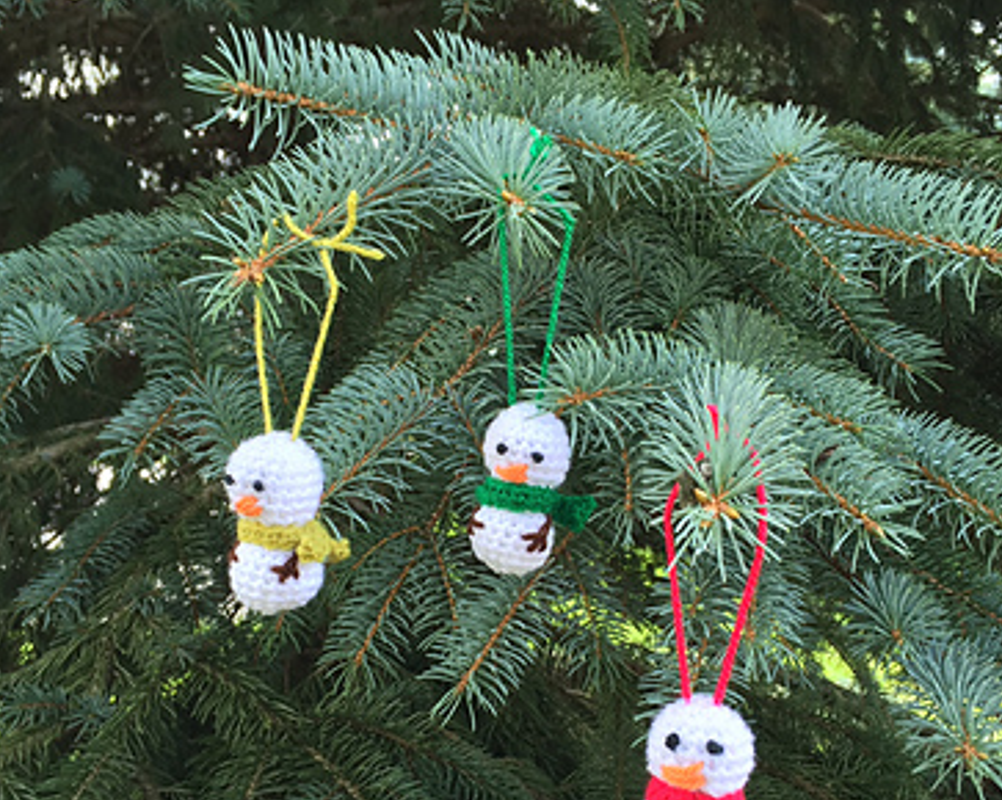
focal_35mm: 39
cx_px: 524
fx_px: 1156
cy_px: 506
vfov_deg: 37.9
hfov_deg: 46.9
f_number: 2.2
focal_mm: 4.15
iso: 40
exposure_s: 1/120
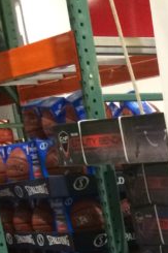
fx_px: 883
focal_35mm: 126
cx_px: 363
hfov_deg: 9.9
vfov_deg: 13.6
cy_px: 527
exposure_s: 1/30
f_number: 2.2
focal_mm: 4.15
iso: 200
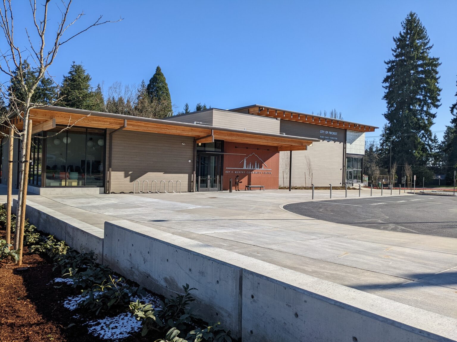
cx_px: 228
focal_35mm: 27
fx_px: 356
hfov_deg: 65.3
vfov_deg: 51.4
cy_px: 171
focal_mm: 4.38
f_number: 1.73
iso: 58
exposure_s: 1/2933
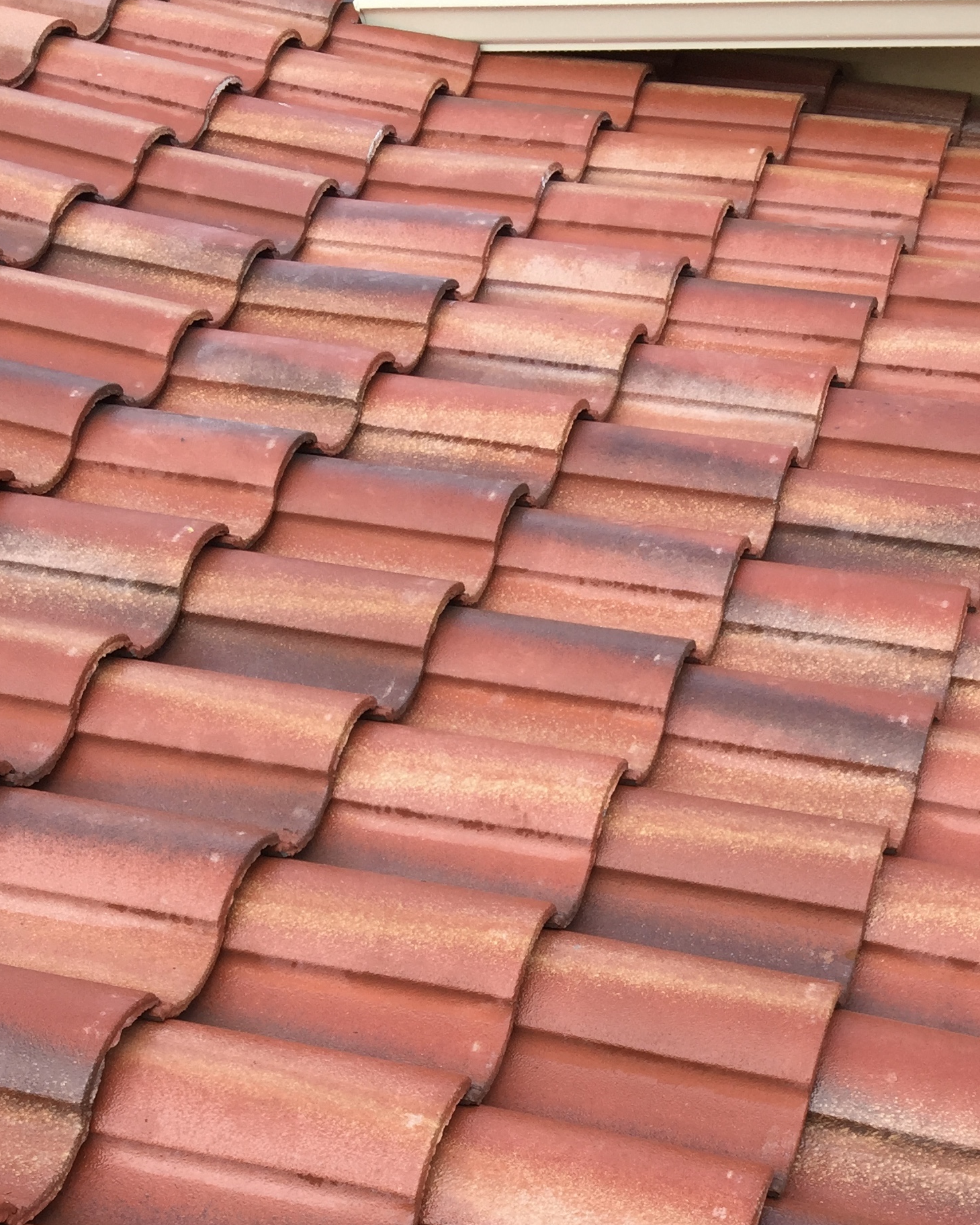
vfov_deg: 47.9
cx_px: 561
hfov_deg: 39.1
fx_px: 1377
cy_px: 610
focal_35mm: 38
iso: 32
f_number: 2.2
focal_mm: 4.15
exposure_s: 1/694
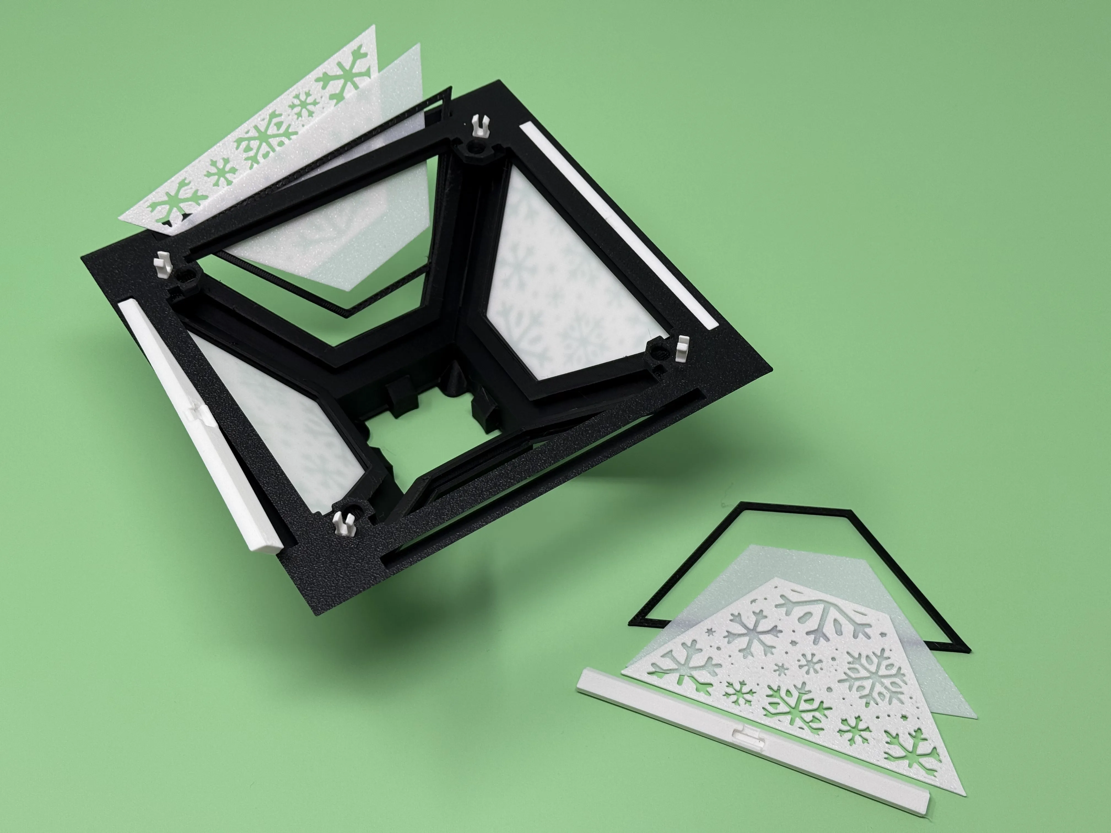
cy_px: 416
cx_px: 556
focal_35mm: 48
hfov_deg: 39.7
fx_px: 1541
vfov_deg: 30.3
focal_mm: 6.76
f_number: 1.78
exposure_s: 1/296
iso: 64
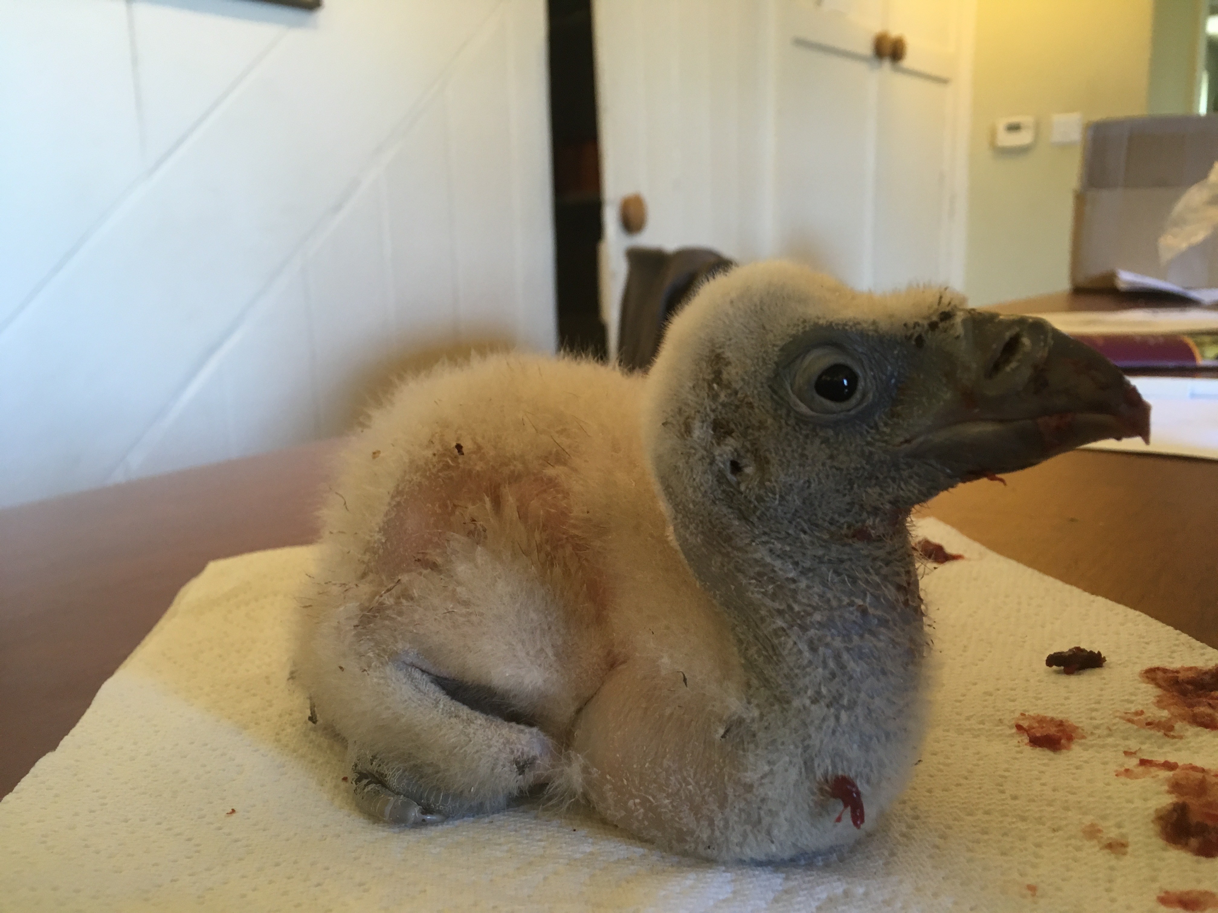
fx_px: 1020
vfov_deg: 48.2
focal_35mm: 29
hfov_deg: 61.7
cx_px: 609
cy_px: 456
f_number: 2.2
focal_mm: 4.15
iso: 125
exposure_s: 1/33
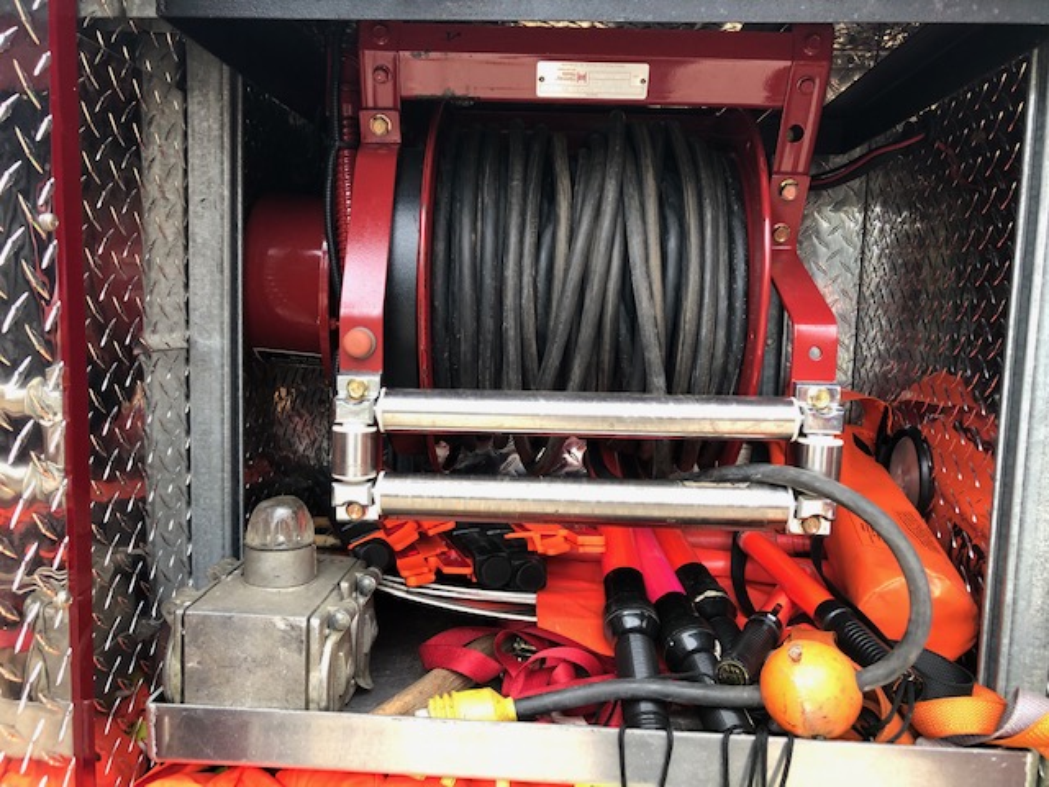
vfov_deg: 49.7
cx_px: 524
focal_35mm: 28
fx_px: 849
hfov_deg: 63.4
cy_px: 394
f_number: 1.8
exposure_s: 1/40
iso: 25
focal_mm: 3.99
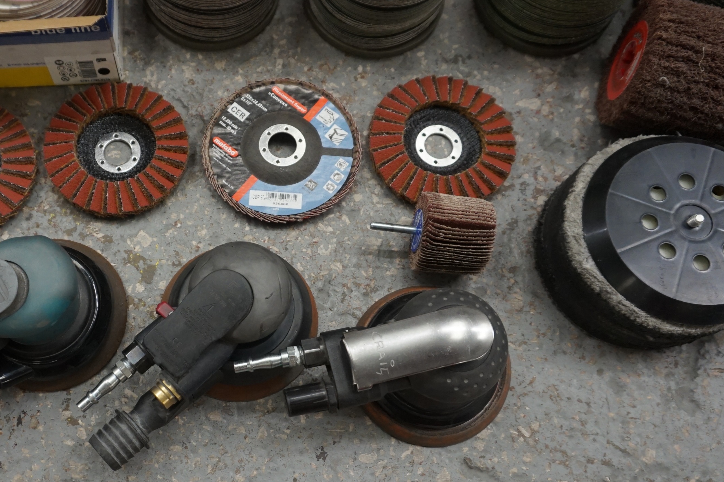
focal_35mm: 37
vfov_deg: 35.7
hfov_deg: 50.7
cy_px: 298
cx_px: 223
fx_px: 744
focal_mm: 16
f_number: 4
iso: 1000
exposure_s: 1/160
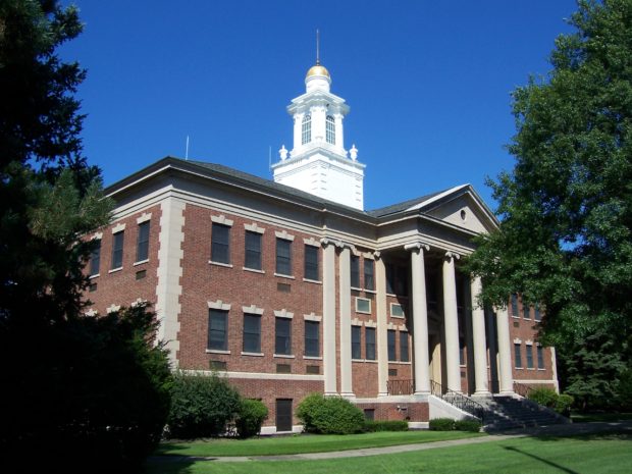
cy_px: 237
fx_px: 621
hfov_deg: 54.0
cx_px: 316
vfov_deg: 41.8
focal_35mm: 34
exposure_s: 1/500
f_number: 5.6
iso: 80
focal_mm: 5.6
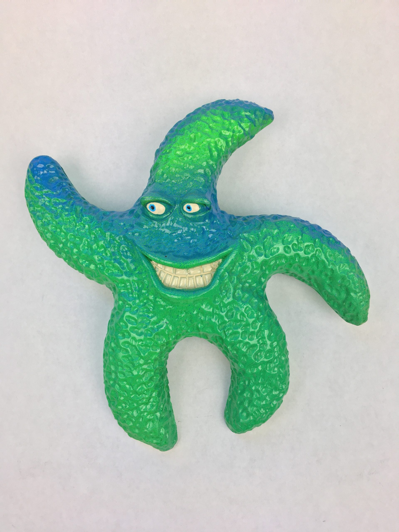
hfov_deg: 48.2
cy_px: 266
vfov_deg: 61.7
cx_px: 200
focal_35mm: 29
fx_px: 446
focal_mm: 4.15
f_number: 2.2
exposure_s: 1/120
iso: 32
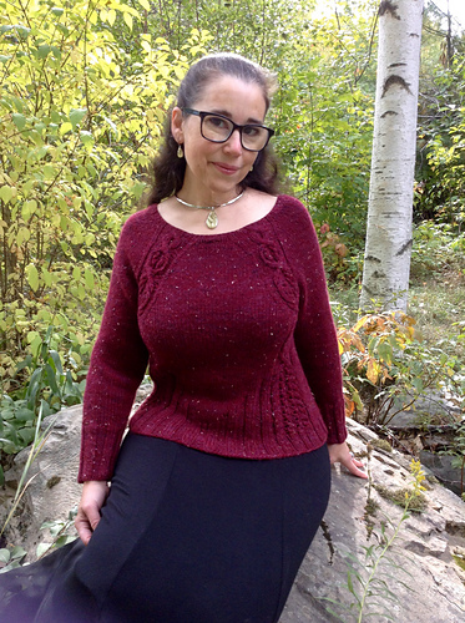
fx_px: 593
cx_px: 232
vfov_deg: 55.4
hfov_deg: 42.8
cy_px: 312
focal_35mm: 33
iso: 50
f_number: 2.4
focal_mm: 3.3
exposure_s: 1/120
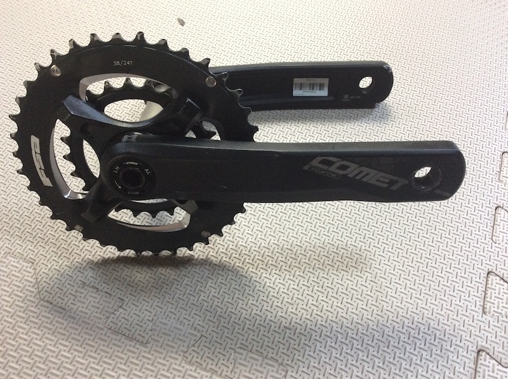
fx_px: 469
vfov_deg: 44.1
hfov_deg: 56.9
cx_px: 254
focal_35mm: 32
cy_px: 190
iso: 125
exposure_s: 1/24
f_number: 2.4
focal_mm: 3.3
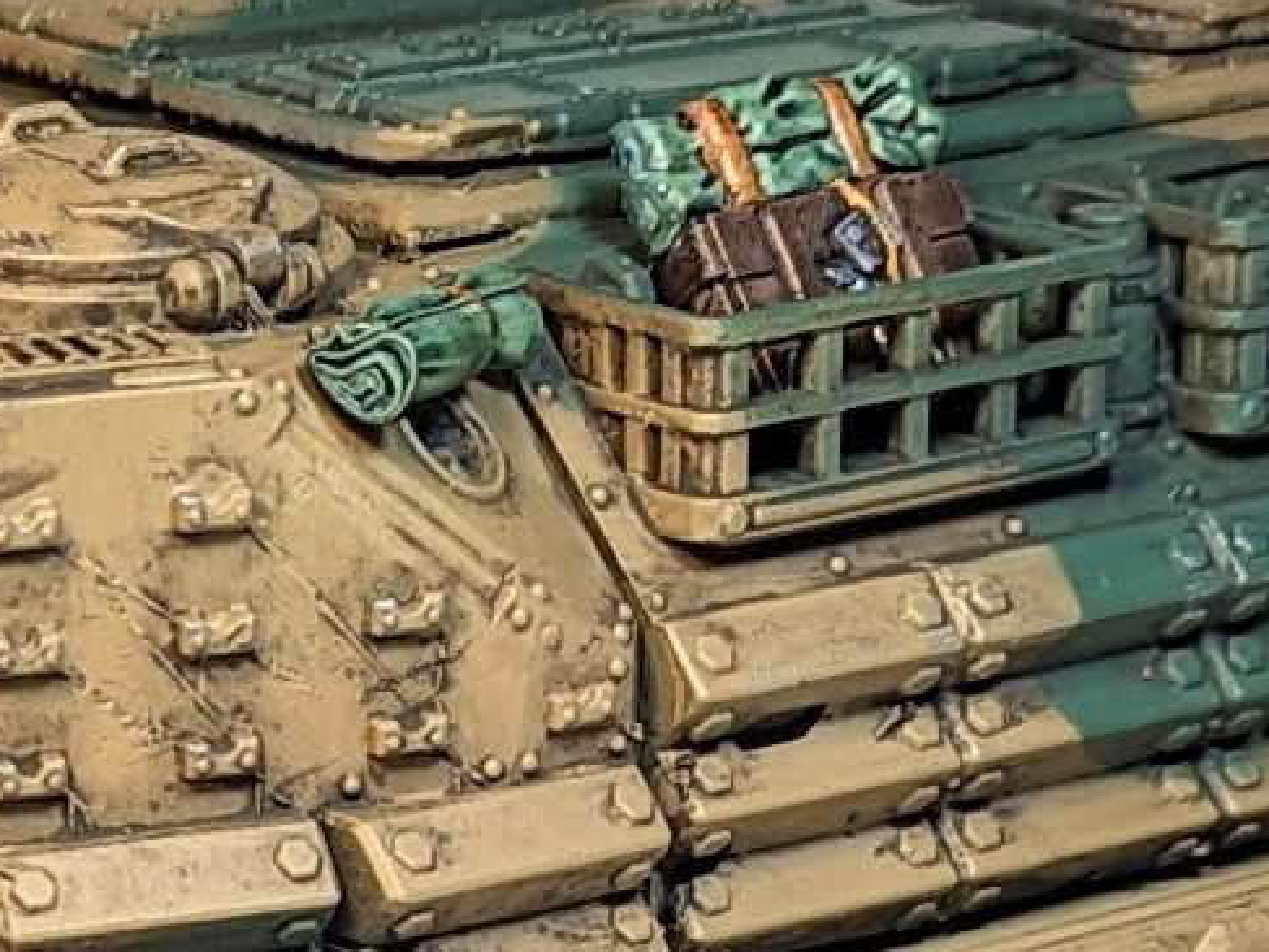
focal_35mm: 95
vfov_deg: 15.5
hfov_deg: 20.3
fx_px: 3483
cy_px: 754
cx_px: 161
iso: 45
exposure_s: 1/212
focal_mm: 6.81
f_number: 1.85
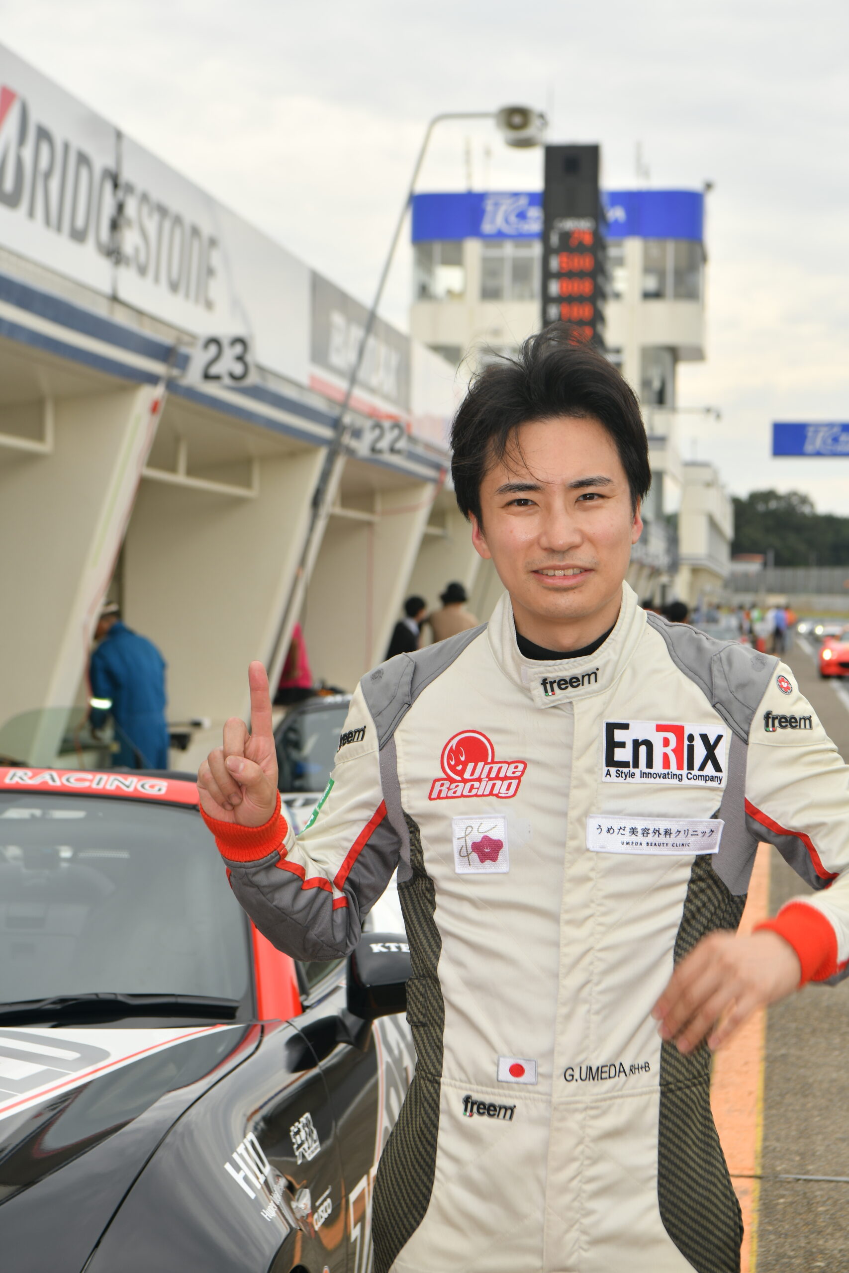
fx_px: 2476
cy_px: 636
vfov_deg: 28.8
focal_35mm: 70
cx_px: 424
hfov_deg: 19.5
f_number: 8
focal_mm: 70
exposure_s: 1/200
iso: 100
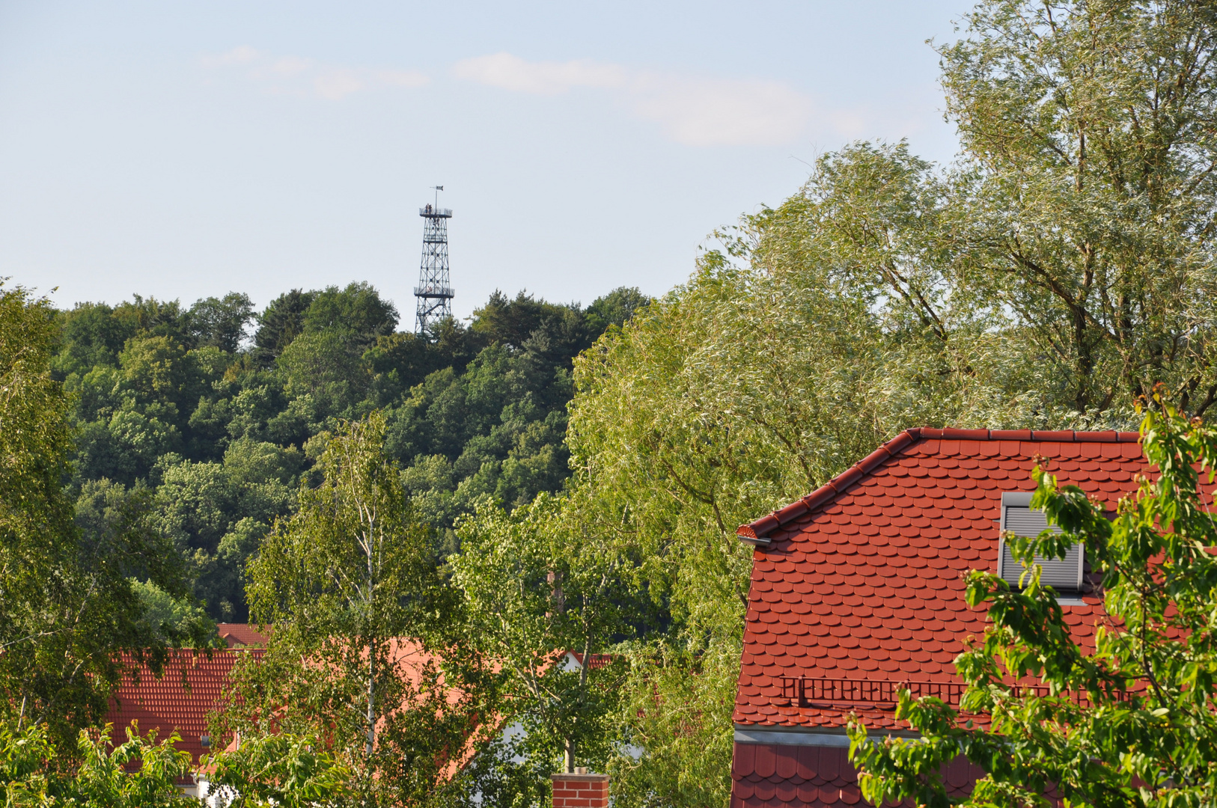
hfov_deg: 13.1
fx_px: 5318
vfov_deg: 8.7
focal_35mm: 158
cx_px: 608
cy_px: 404
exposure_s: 1/200
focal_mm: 105
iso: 200
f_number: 10
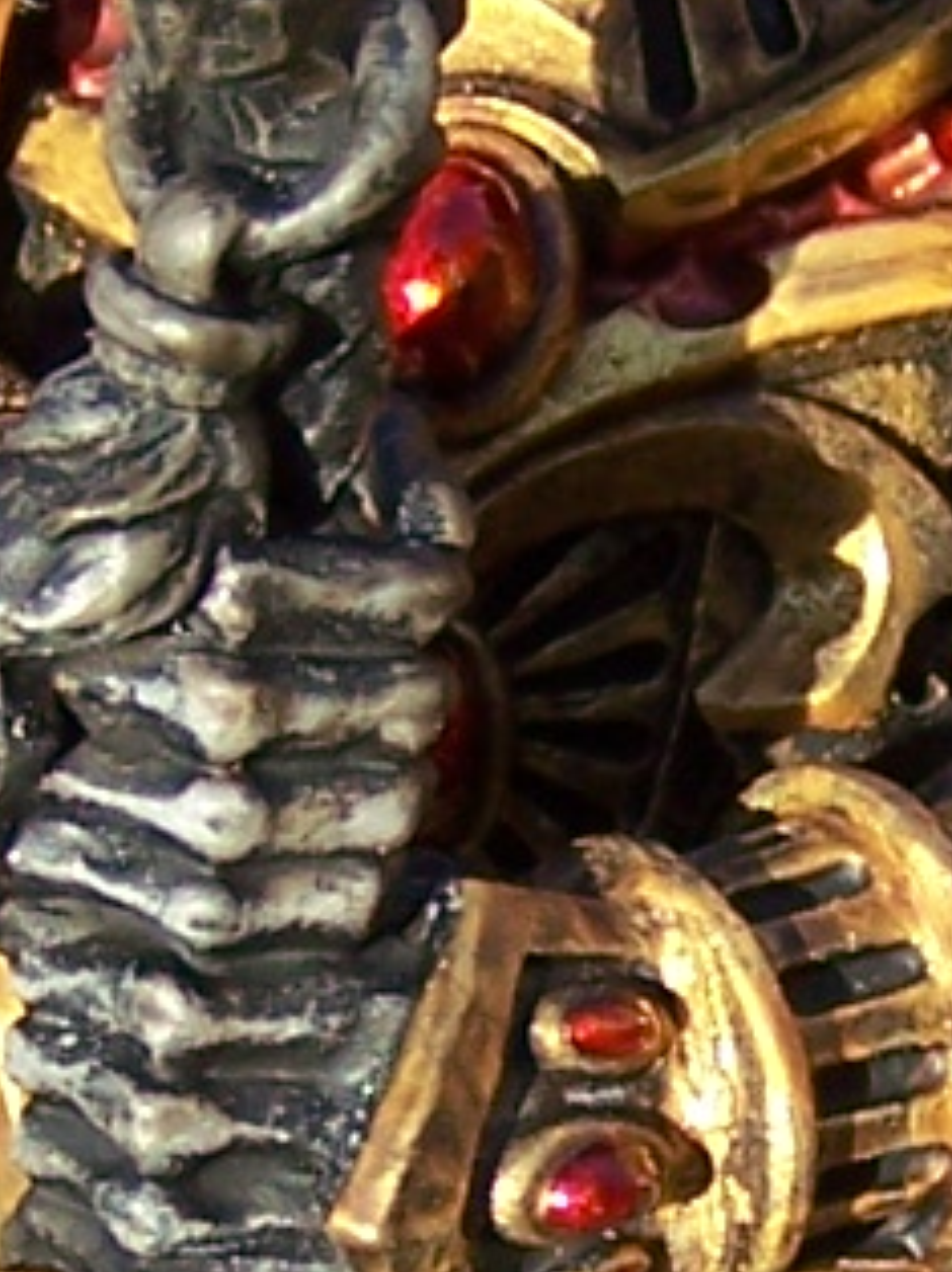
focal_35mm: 248
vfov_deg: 8.0
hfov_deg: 6.0
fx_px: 9106
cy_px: 1114
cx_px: 790
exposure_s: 1/400
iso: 80
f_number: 2.8
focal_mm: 6.3
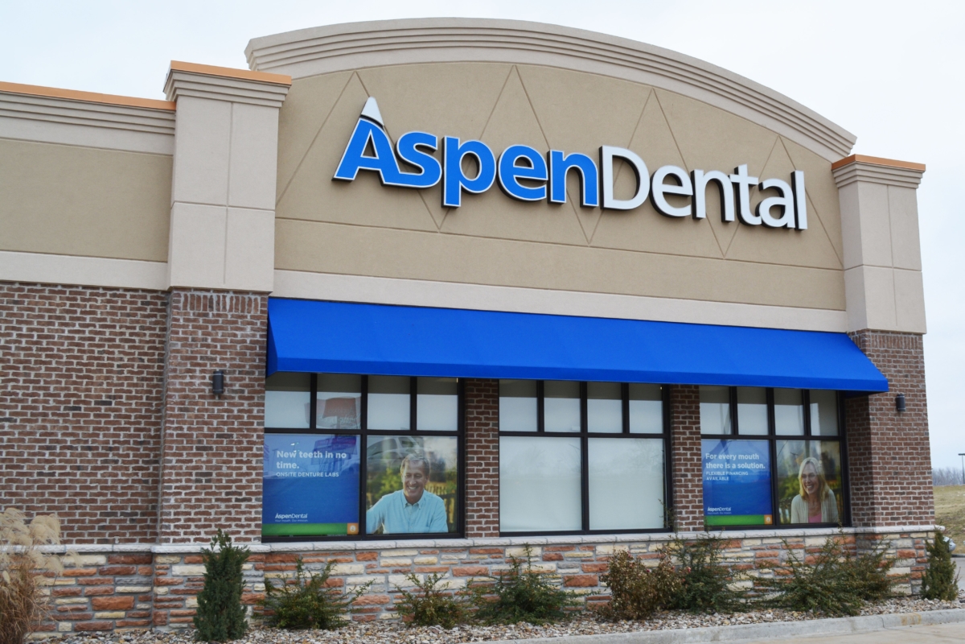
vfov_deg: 36.9
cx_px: 482
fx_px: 965
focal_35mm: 36
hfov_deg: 53.1
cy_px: 322
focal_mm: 24
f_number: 8
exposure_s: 1/250
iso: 200
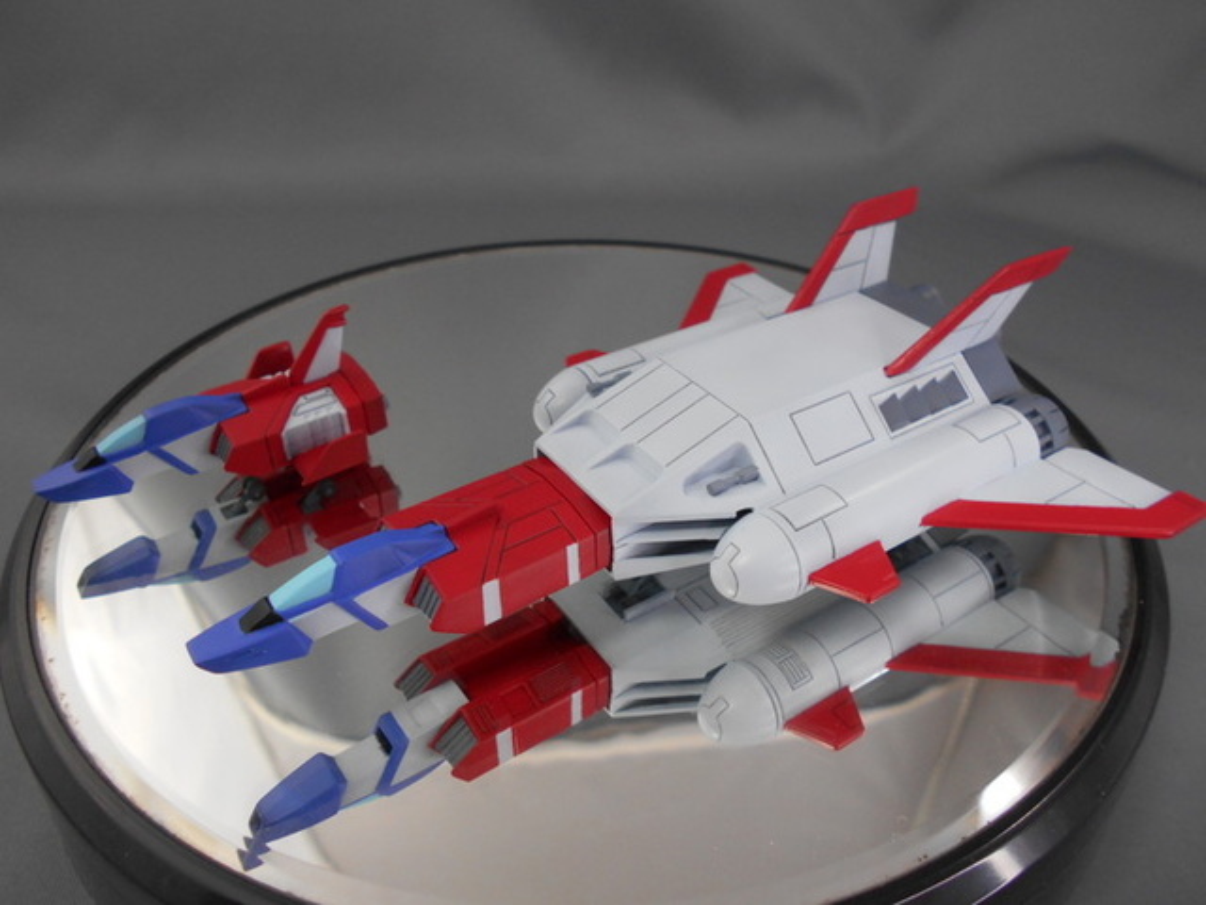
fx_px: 906
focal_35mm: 26
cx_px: 603
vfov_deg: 53.1
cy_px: 452
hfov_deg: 67.3
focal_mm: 4.6
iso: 200
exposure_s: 1/30
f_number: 3.2
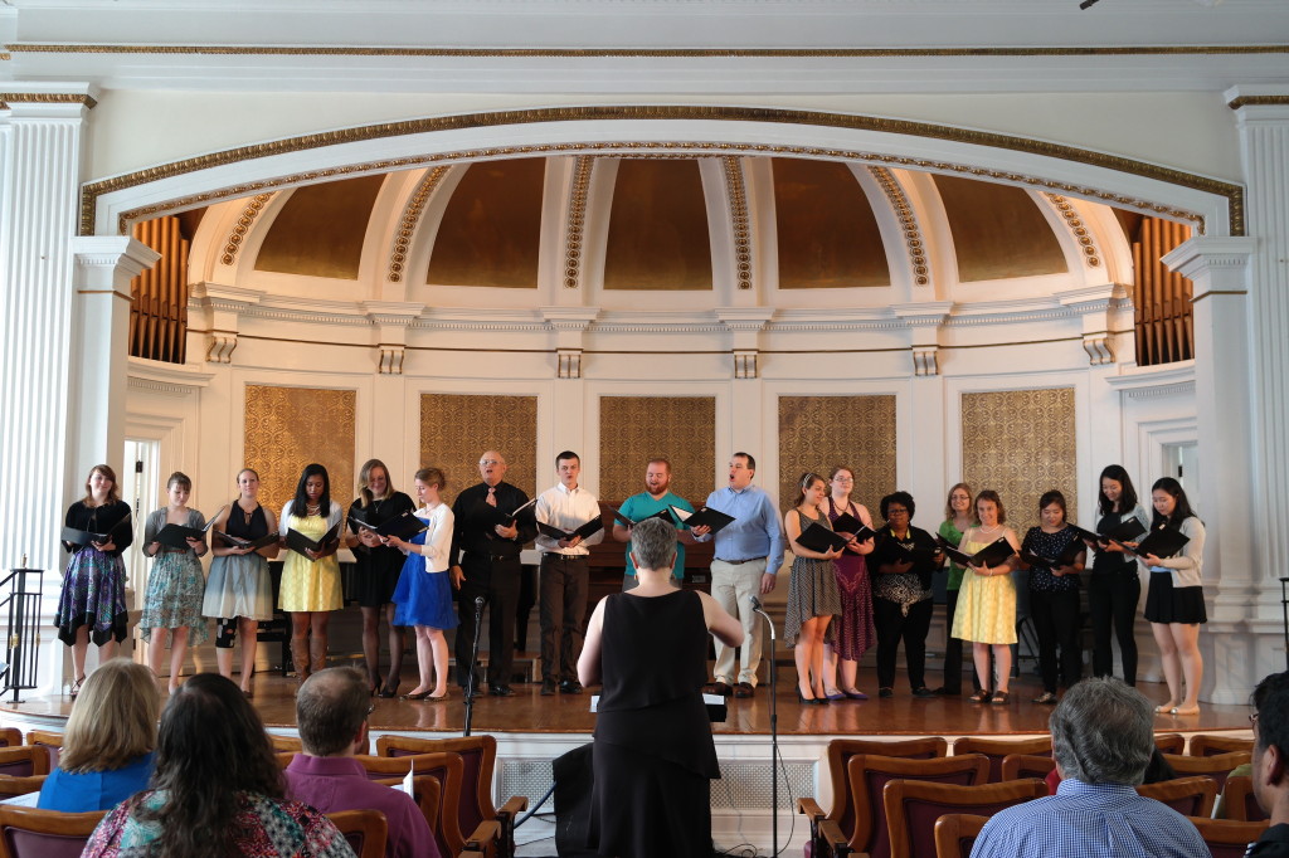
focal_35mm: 40
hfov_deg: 48.5
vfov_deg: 33.4
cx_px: 644
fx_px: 1432
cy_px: 429
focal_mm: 26
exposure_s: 1/50
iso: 200
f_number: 4
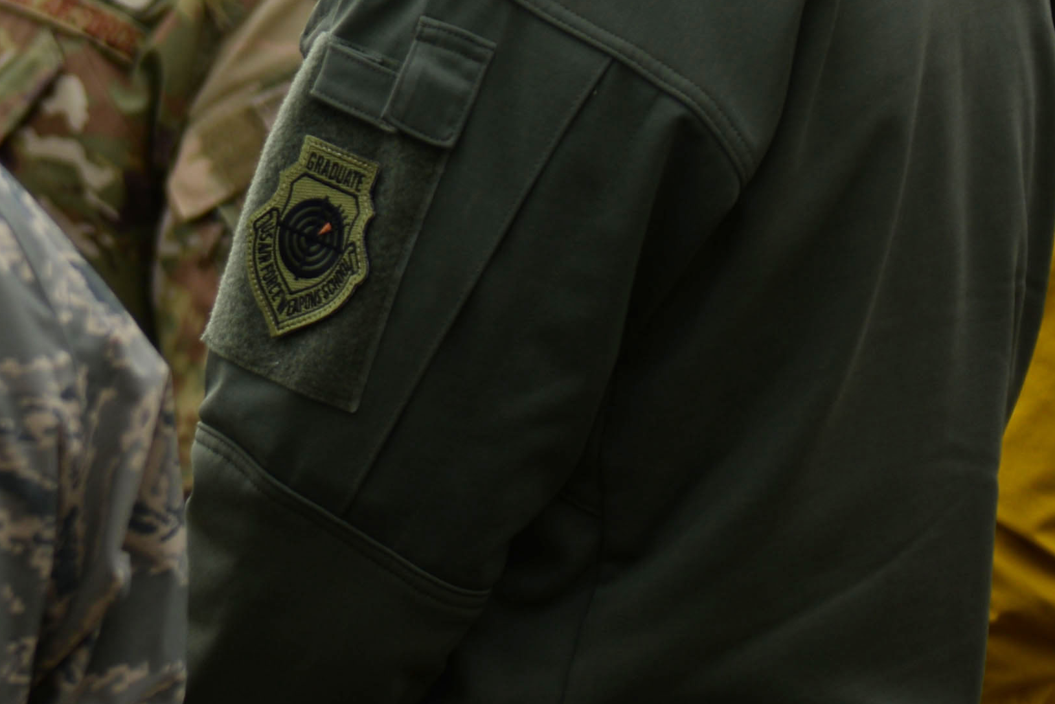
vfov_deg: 6.0
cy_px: -24
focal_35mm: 229
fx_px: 6712
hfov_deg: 8.9
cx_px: -186
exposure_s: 1/2000
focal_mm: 62
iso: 100
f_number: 9
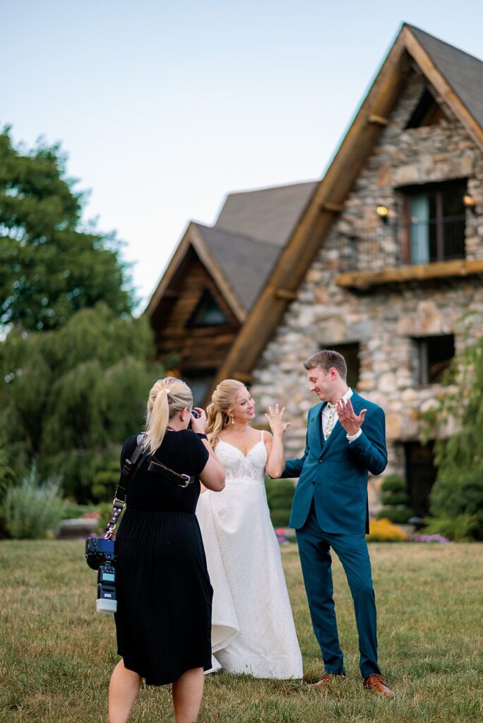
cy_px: 362
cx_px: 242
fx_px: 1708
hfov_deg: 16.1
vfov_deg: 23.9
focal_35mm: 85
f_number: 1.8
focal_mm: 85
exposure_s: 1/1600
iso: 400
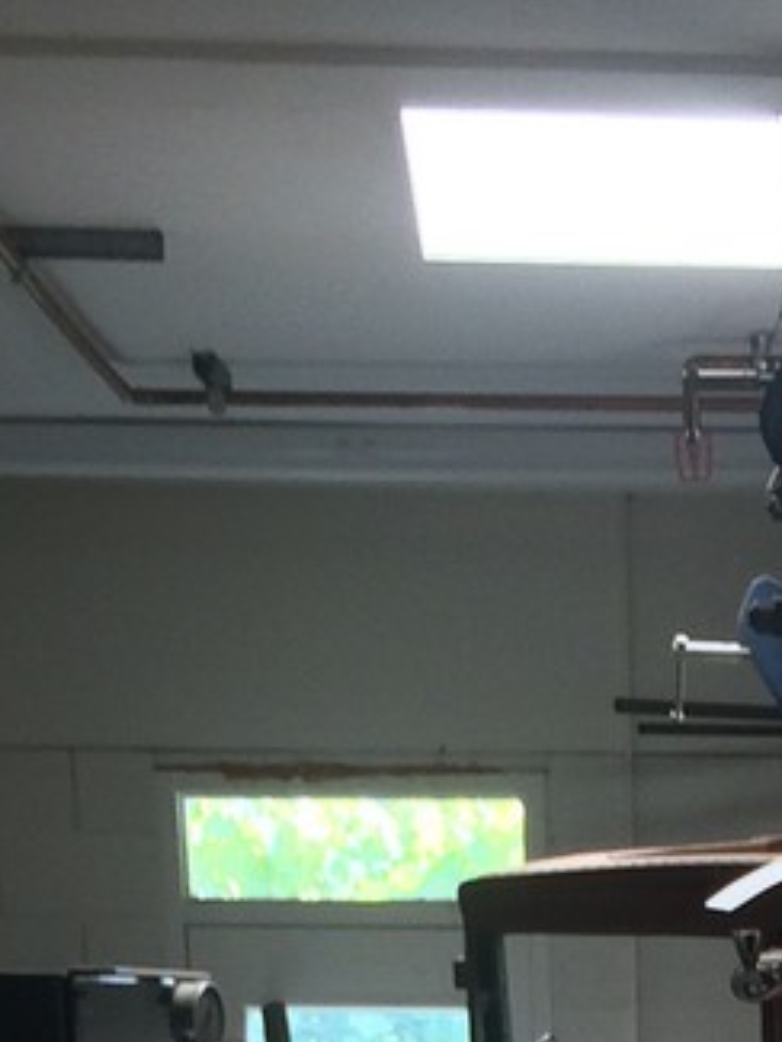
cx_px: 981
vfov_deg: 13.5
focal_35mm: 125
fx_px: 3763
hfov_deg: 11.6
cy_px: 2065
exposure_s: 1/40
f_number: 2.2
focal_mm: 4.15
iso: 40
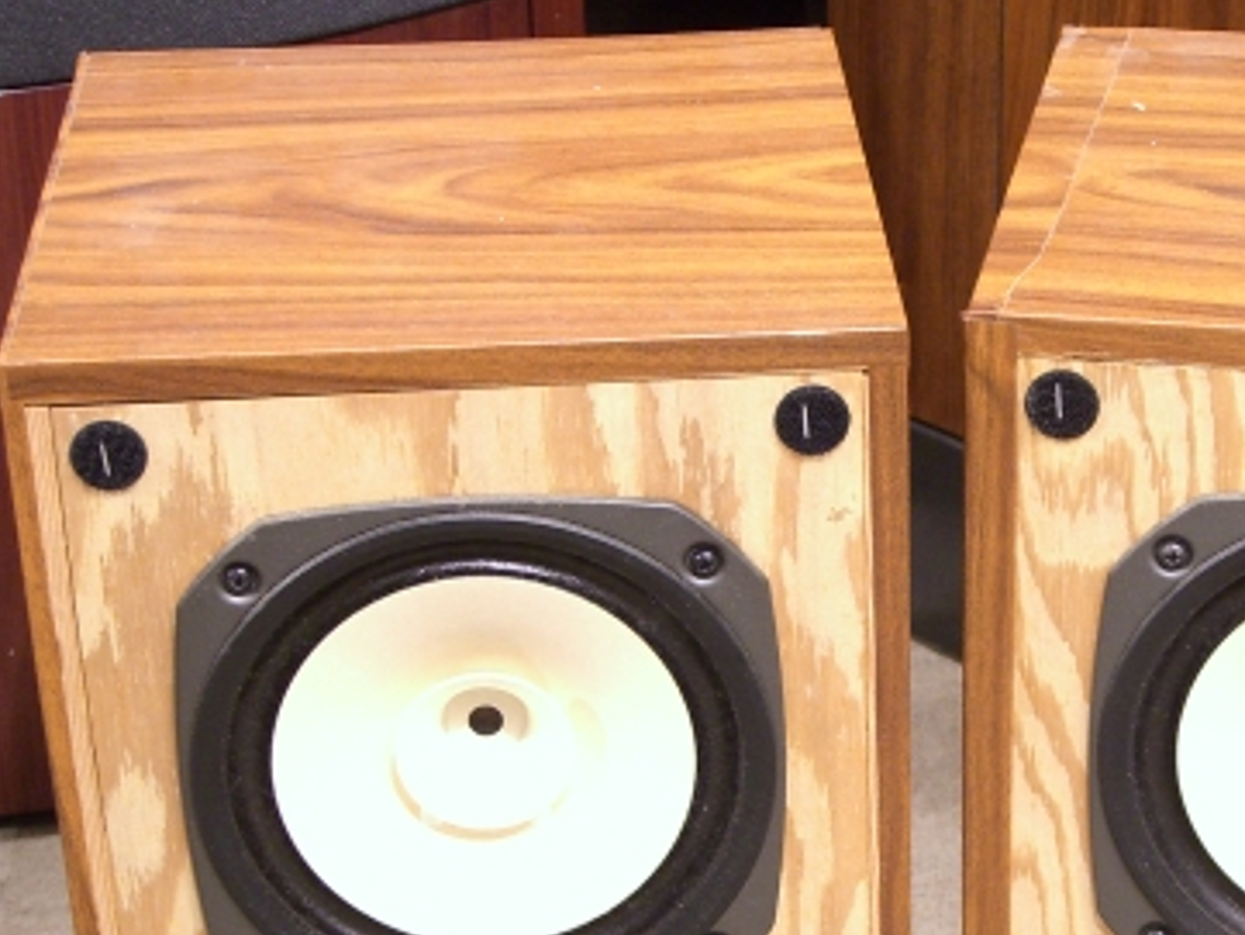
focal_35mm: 101
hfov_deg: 19.3
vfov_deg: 14.6
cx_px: 938
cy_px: 766
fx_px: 3634
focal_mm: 11.8
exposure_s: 1/5
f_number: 3.6
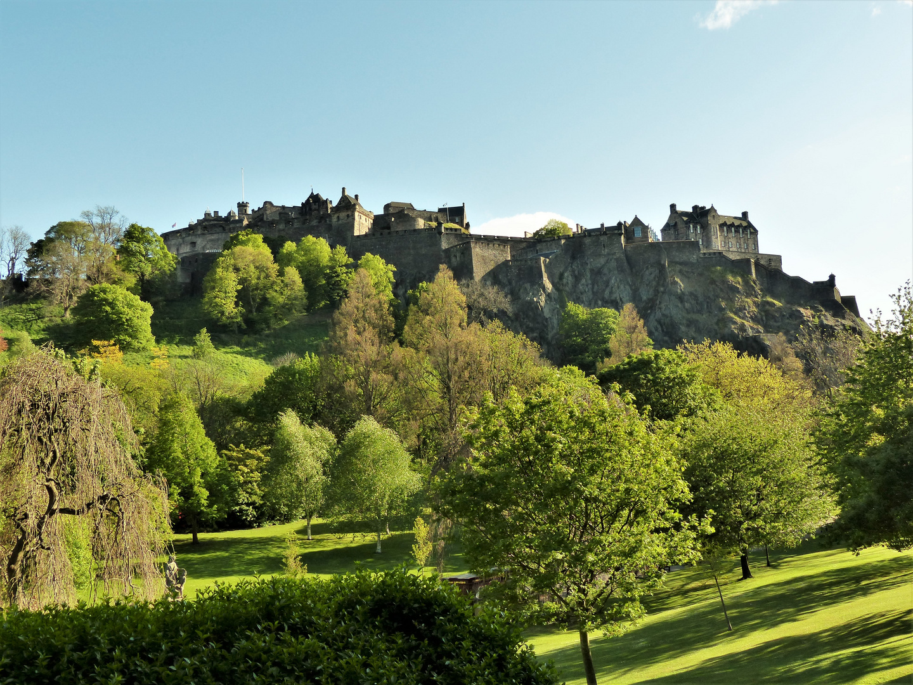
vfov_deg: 39.7
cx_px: 456
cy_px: 342
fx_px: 950
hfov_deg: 51.4
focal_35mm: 36
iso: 160
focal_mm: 6.4
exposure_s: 1/800
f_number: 4
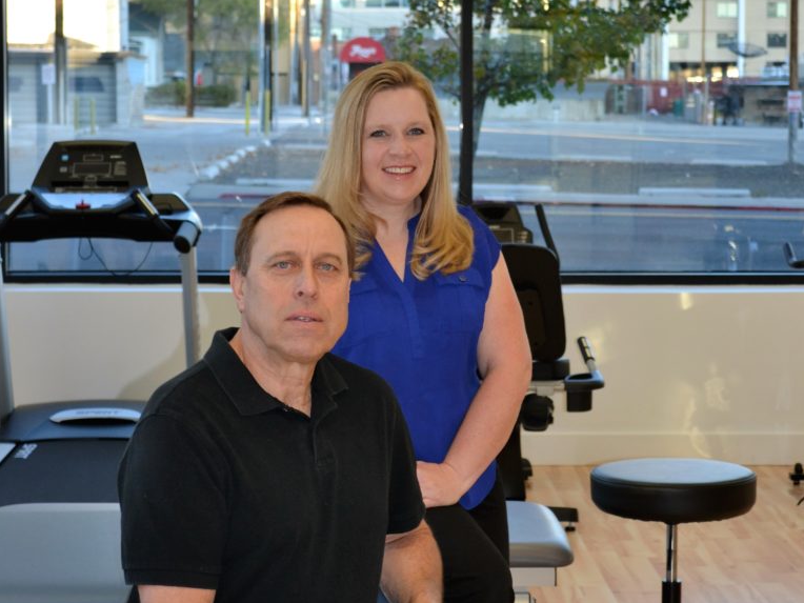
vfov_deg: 17.0
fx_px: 2021
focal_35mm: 87
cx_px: 402
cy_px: 269
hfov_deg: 22.5
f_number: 5.3
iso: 400
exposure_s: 1/125
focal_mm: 40
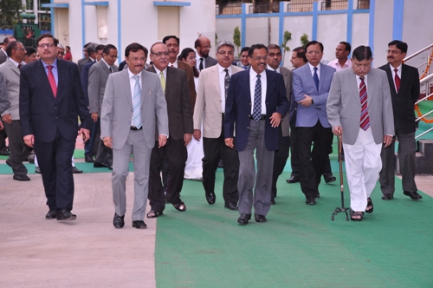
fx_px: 1189
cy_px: 144
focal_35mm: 99
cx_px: 216
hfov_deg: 20.6
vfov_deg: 13.8
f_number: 9
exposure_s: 1/200
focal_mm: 66
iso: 400
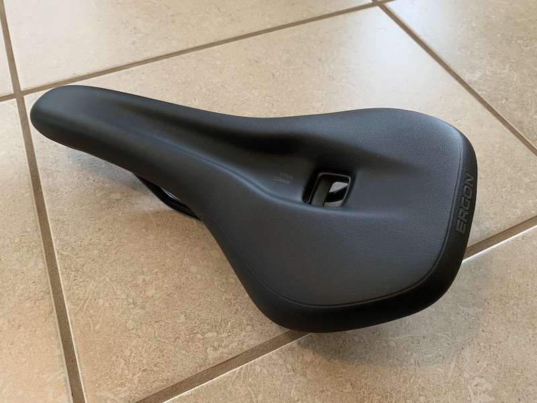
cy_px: 202
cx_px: 268
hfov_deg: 67.3
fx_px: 403
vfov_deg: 53.1
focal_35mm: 26
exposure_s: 1/40
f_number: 1.8
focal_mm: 4.25
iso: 250
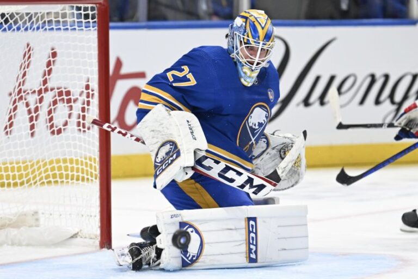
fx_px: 1916
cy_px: 140
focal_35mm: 165
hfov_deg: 12.5
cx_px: 209
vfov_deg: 8.3
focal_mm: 165
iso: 3200
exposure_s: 1/2000
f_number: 3.2
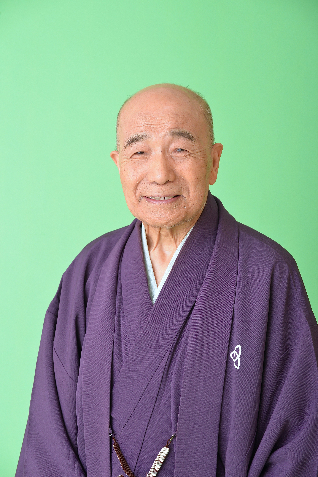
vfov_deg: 18.3
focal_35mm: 112
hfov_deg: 12.2
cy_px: 238
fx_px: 1483
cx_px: 159
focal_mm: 112
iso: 400
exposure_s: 1/160
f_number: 14
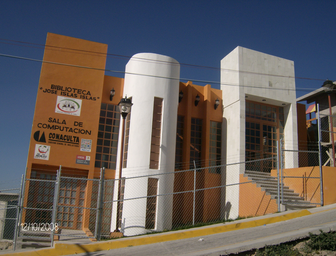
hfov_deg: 51.1
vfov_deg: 40.0
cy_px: 128
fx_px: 351
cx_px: 168
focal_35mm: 36
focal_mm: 6
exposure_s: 1/2000
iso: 100
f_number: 4.7
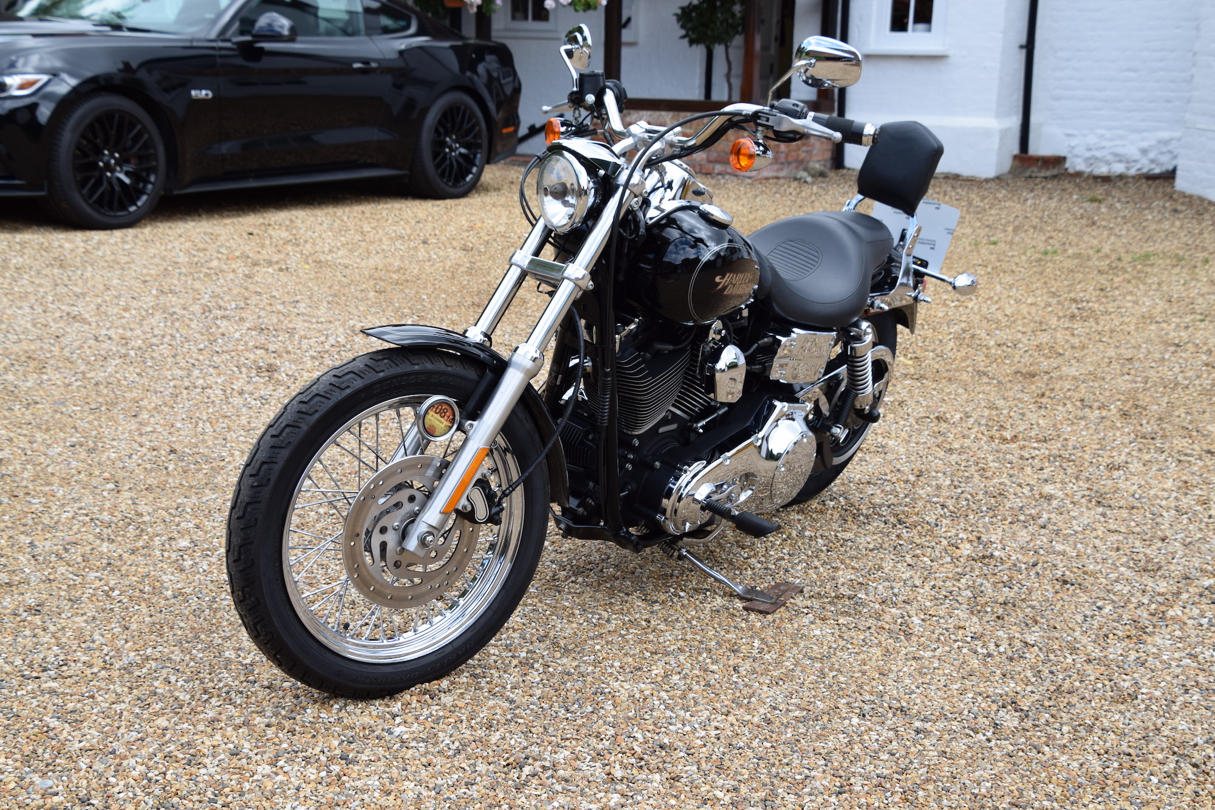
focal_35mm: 52
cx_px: 608
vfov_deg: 25.7
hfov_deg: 37.9
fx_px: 1772
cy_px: 405
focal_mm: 35
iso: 250
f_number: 8
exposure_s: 1/250
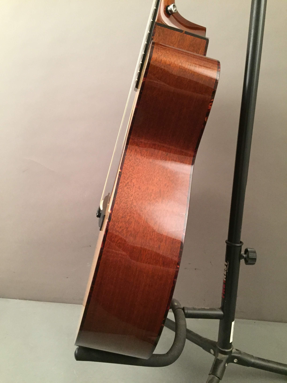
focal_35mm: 29
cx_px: 144
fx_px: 321
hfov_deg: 48.2
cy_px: 192
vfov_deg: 61.7
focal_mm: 4.15
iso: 320
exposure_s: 1/15
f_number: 2.2
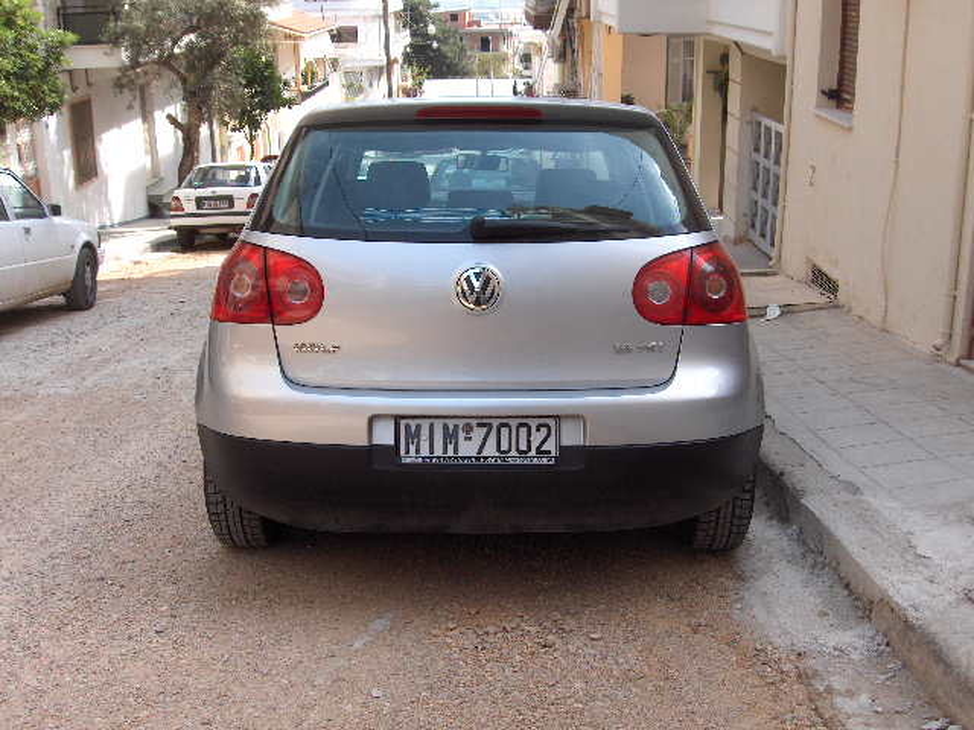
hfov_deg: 47.9
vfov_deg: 36.8
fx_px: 1097
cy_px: 365
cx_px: 487
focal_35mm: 39
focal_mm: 8
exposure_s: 1/195
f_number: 4.8
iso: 100
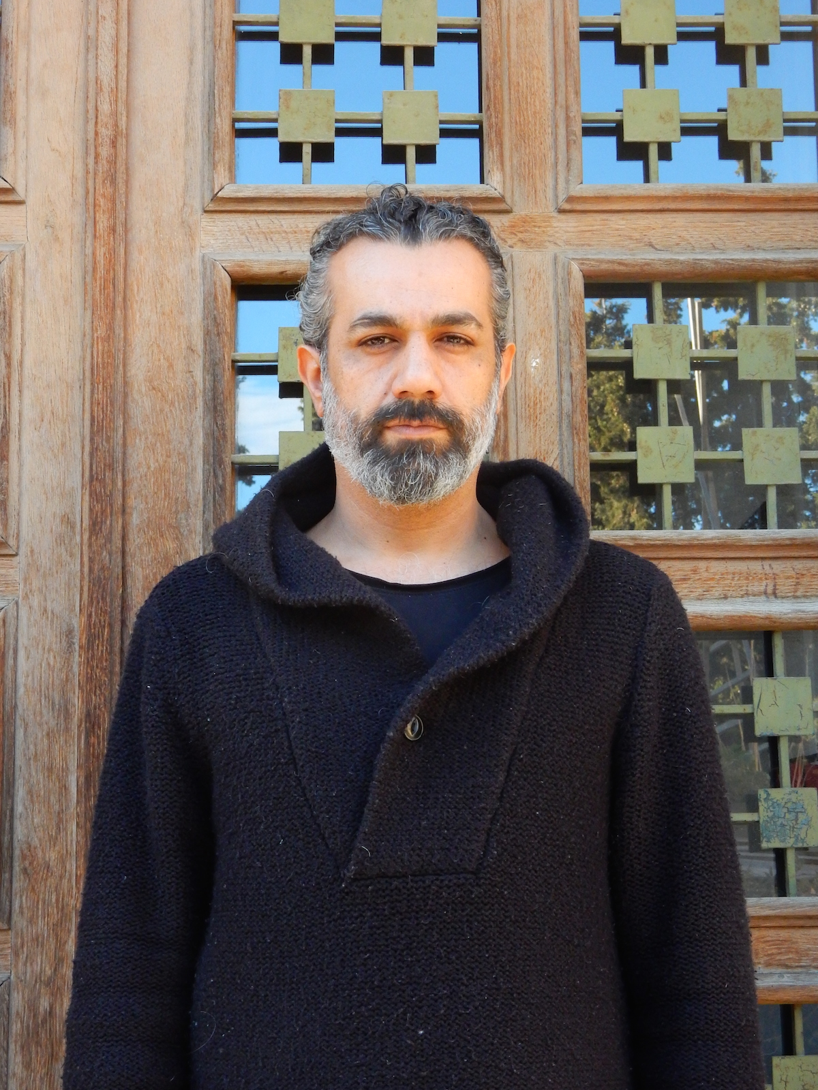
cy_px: 545
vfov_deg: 27.4
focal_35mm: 71
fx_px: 2237
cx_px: 409
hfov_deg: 20.7
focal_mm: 12.6
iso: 400
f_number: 4.8
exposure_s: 1/100
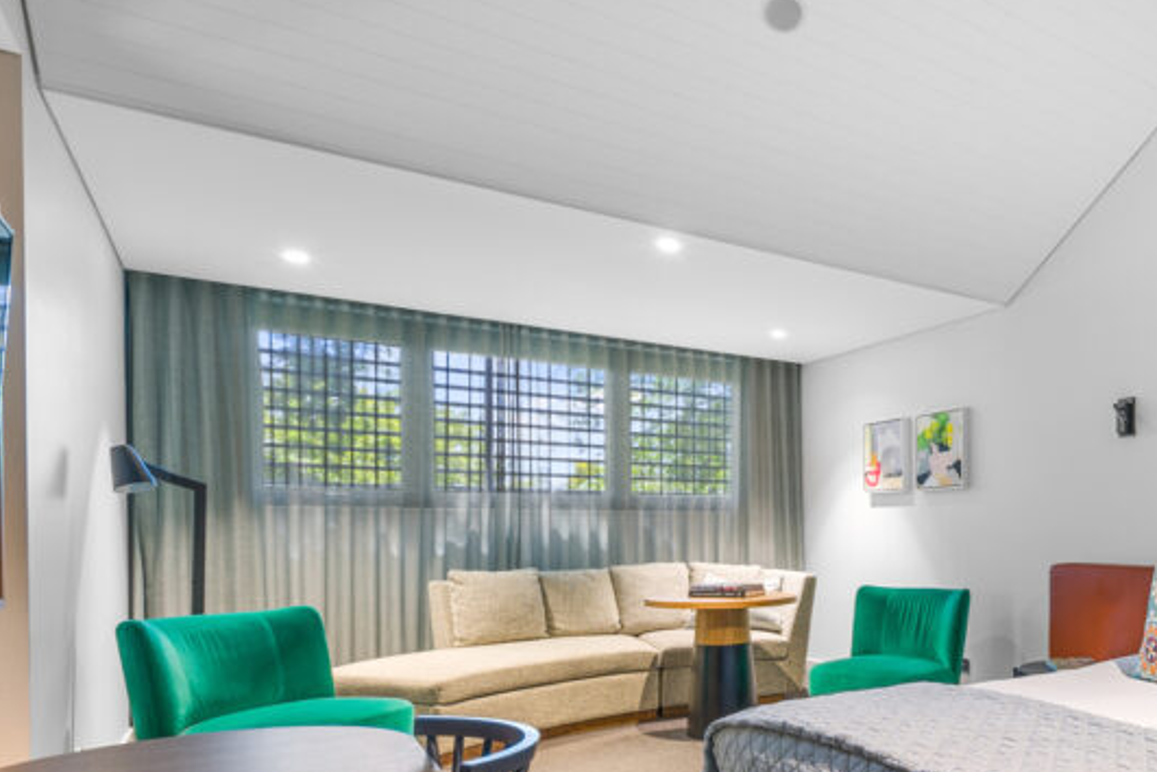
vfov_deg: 46.9
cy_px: 538
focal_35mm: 27
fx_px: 868
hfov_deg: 59.1
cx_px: 1004
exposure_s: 3
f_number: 9
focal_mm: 14
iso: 100
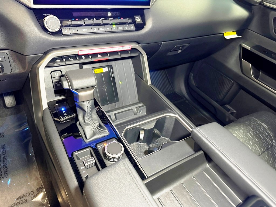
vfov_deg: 56.8
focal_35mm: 24
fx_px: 191
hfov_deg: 71.6
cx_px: 138
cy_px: 104
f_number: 1.78
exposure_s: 1/30
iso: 1000
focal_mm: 6.86
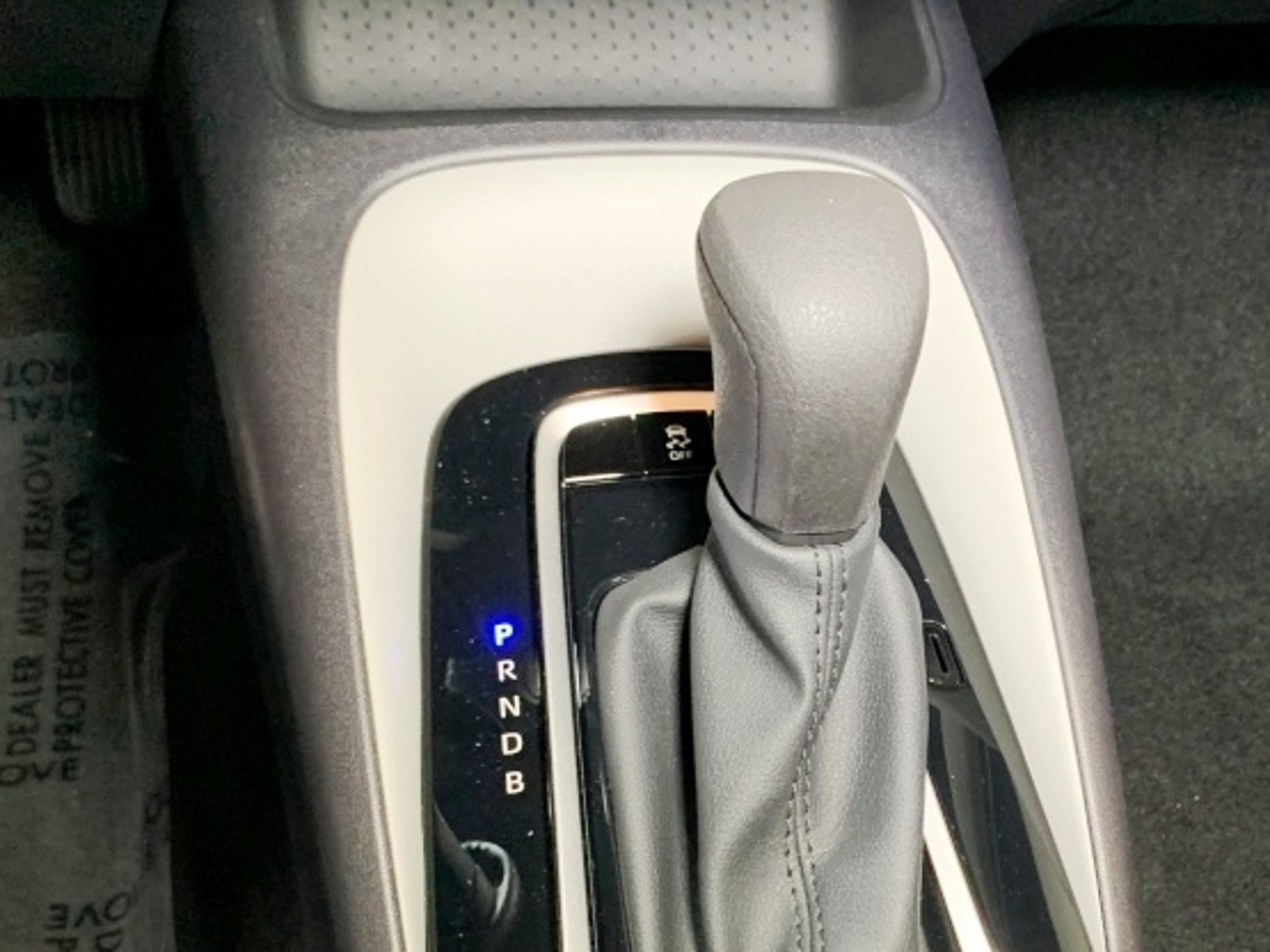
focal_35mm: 48
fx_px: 1761
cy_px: 703
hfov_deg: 39.4
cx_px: 803
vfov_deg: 29.8
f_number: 1.8
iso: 500
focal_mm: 4.25
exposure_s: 1/30
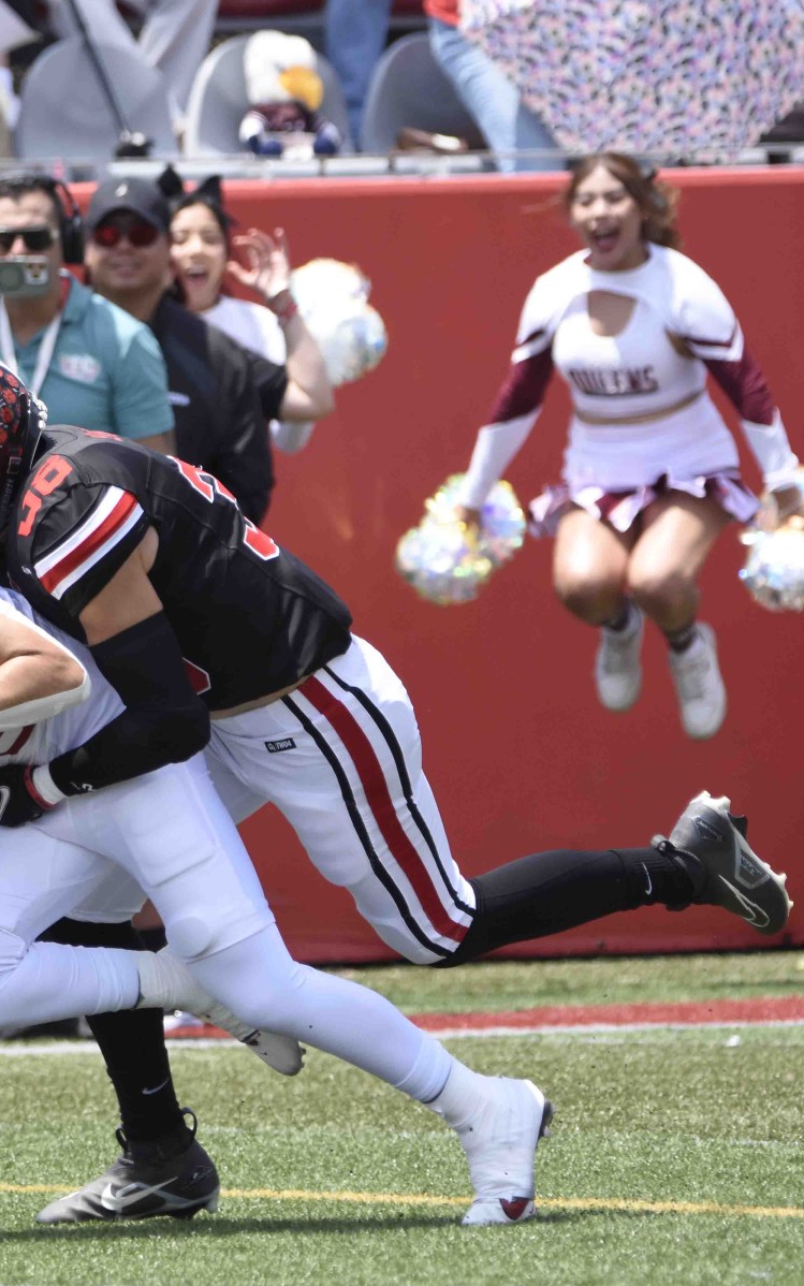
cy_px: 643
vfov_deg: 2.7
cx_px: -38
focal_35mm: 781
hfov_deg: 1.7
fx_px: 27374
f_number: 6.3
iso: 640
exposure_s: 1/1600
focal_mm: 340
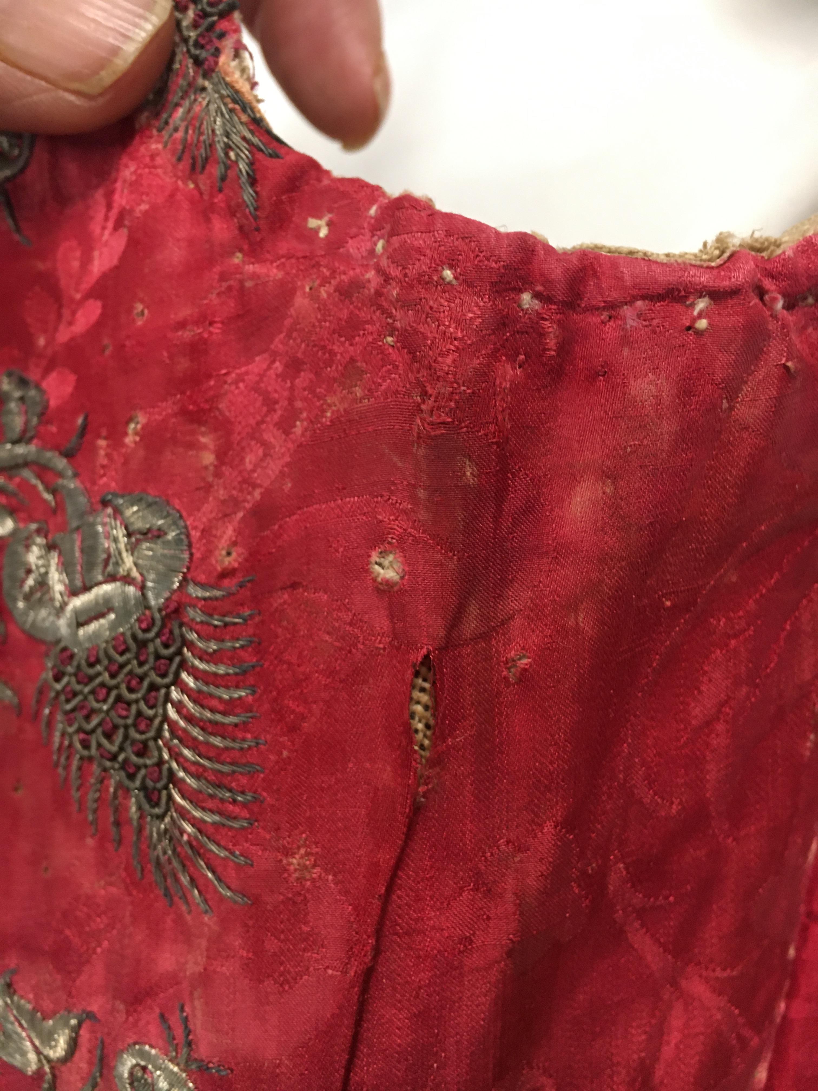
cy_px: 546
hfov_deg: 48.2
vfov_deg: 61.7
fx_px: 914
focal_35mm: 29
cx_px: 409
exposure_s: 1/30
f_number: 2.2
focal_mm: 4.15
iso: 125
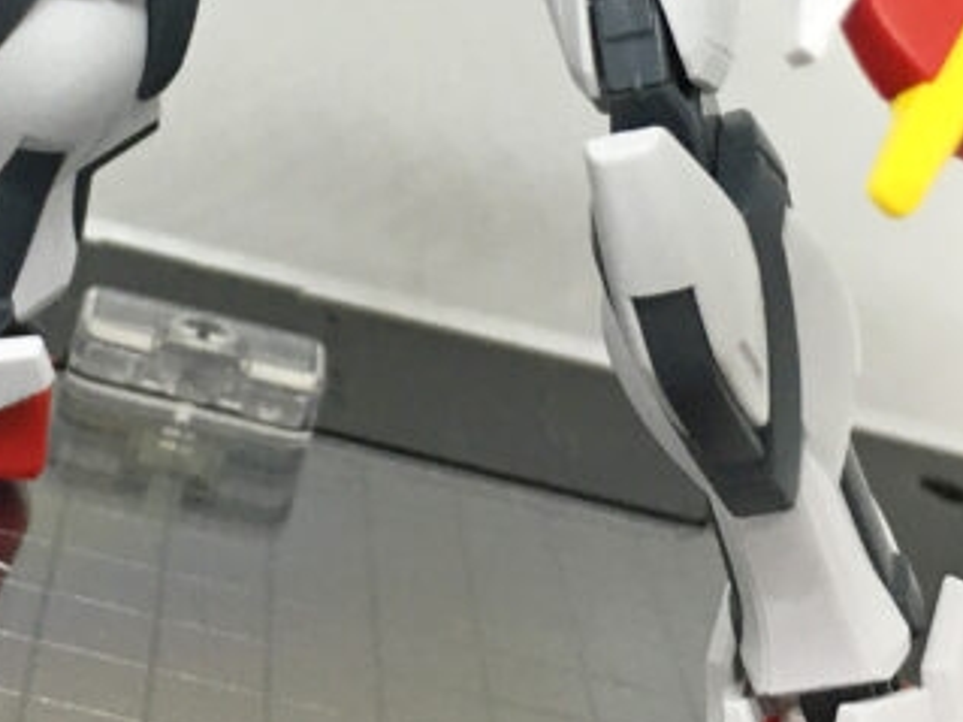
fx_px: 2586
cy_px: -33
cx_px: 317
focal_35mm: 93
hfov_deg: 21.0
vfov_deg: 15.5
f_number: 2.2
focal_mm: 4.15
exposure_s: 1/33
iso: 50
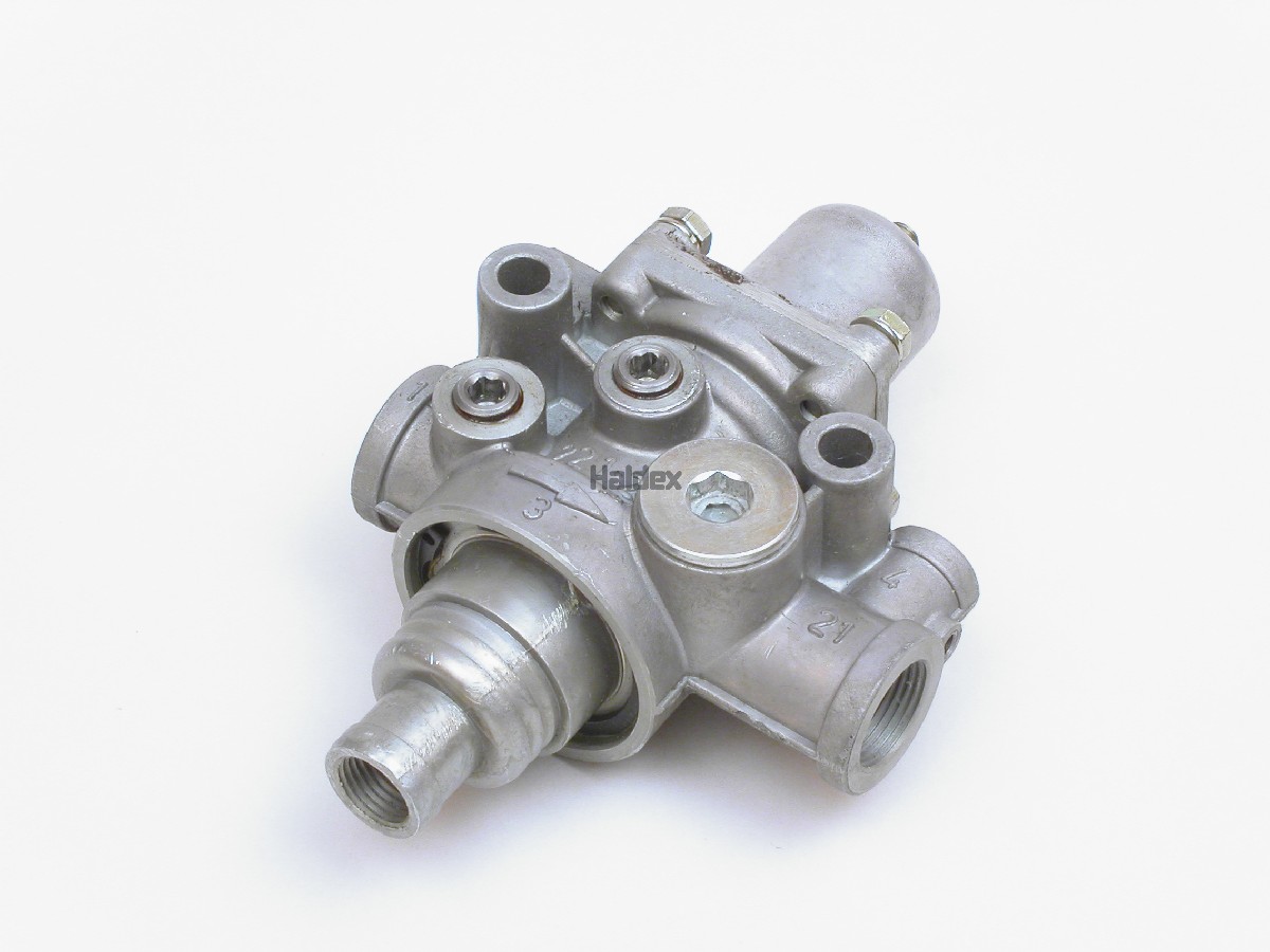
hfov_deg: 17.3
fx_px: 4182
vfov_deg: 13.0
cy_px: 476
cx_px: 635
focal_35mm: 114
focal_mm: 23.4
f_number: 6.7
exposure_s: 1.5
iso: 100
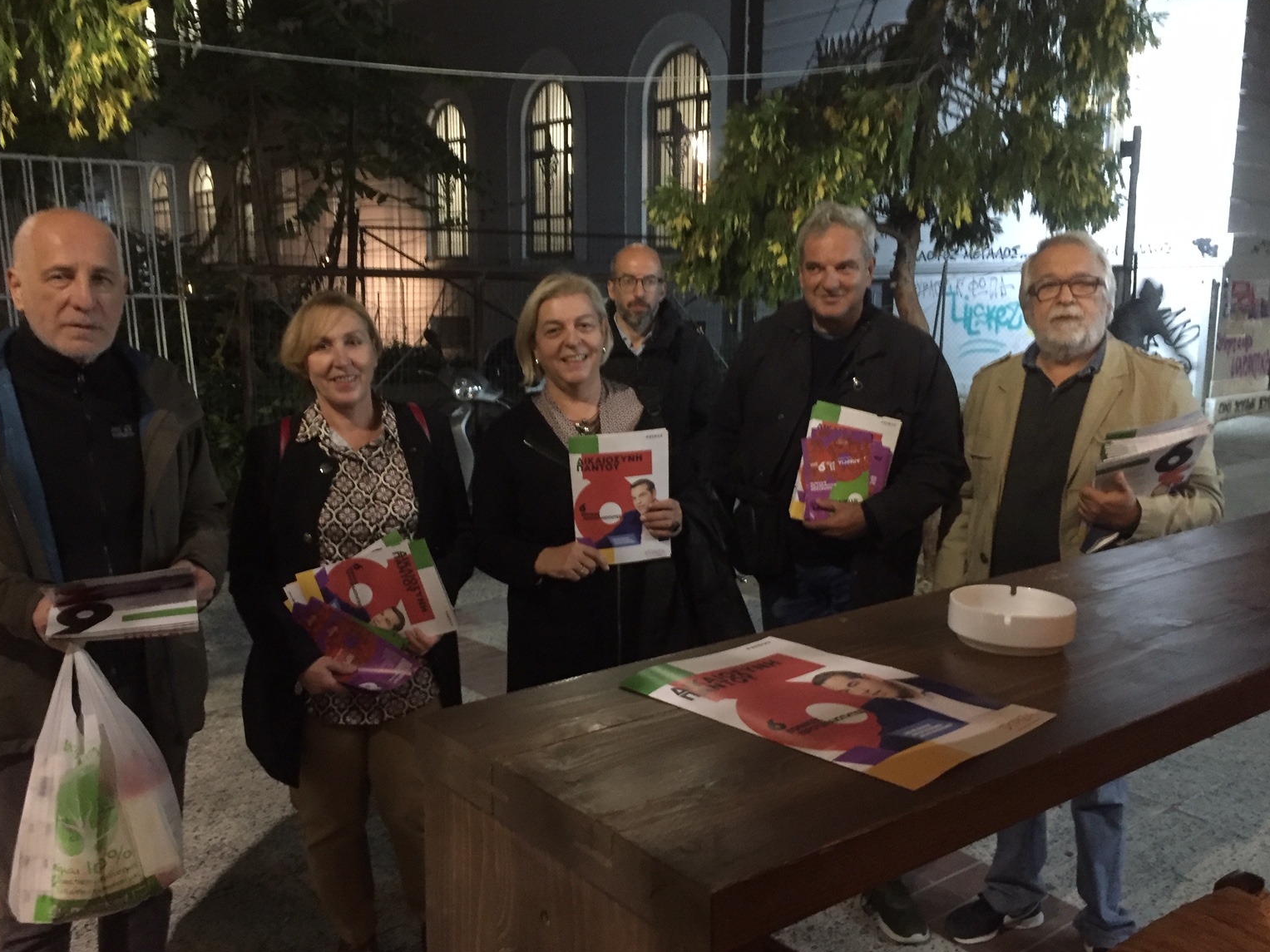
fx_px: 1137
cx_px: 592
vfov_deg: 45.4
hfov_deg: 58.3
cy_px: 493
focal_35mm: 31
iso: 500
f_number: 2.2
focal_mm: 4.15
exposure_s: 1/17
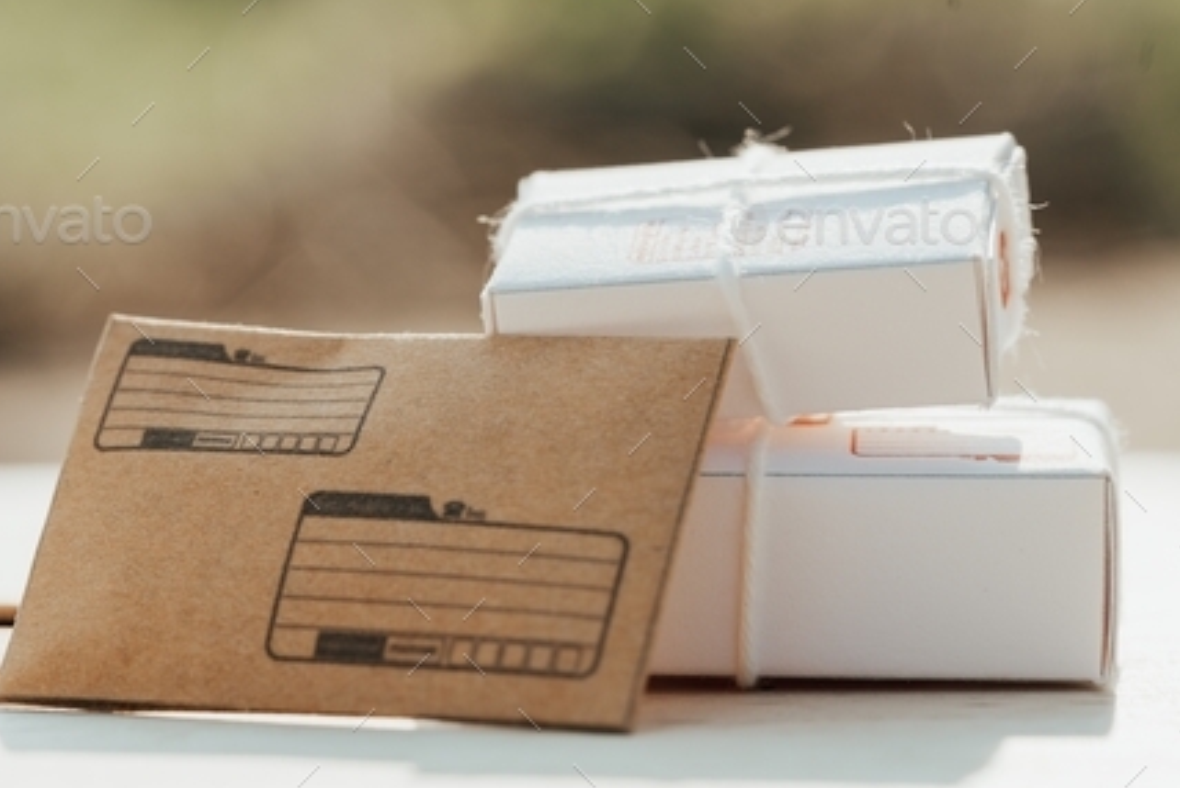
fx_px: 4067
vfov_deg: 11.1
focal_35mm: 124
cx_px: 433
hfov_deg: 16.5
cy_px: 353
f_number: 7.1
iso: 100
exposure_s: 1/160
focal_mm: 90
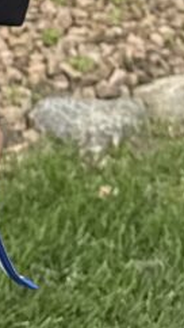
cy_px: -514
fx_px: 1441
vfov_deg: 10.7
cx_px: -253
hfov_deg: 6.9
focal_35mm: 166
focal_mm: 6.76
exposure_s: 1/464
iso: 80
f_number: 1.78
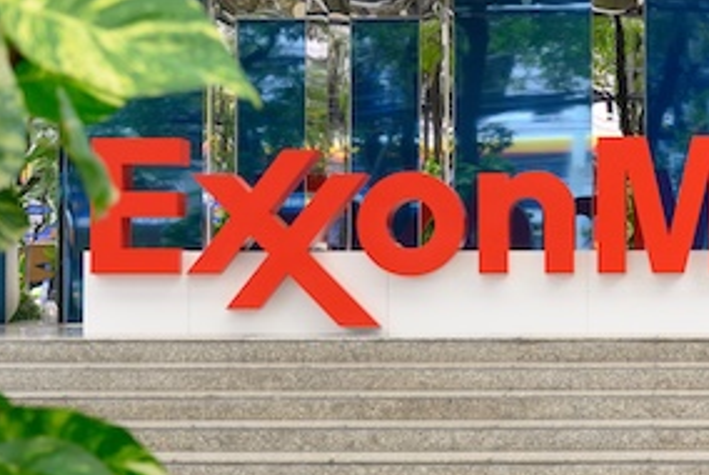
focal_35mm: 125
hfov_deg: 16.2
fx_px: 2464
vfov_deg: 11.0
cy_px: 116
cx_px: 624
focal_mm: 46
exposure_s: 1/320
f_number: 4
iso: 900
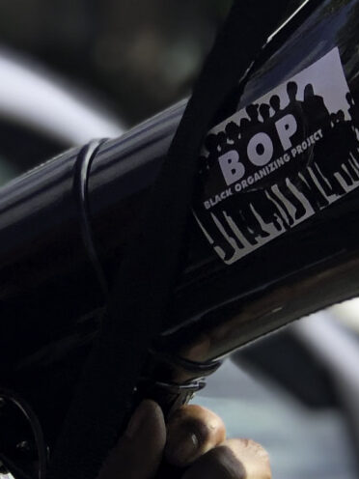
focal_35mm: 294
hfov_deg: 5.1
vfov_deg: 6.7
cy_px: 224
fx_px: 4065
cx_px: 85
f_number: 2.8
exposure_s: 1/400
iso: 20
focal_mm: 6.6
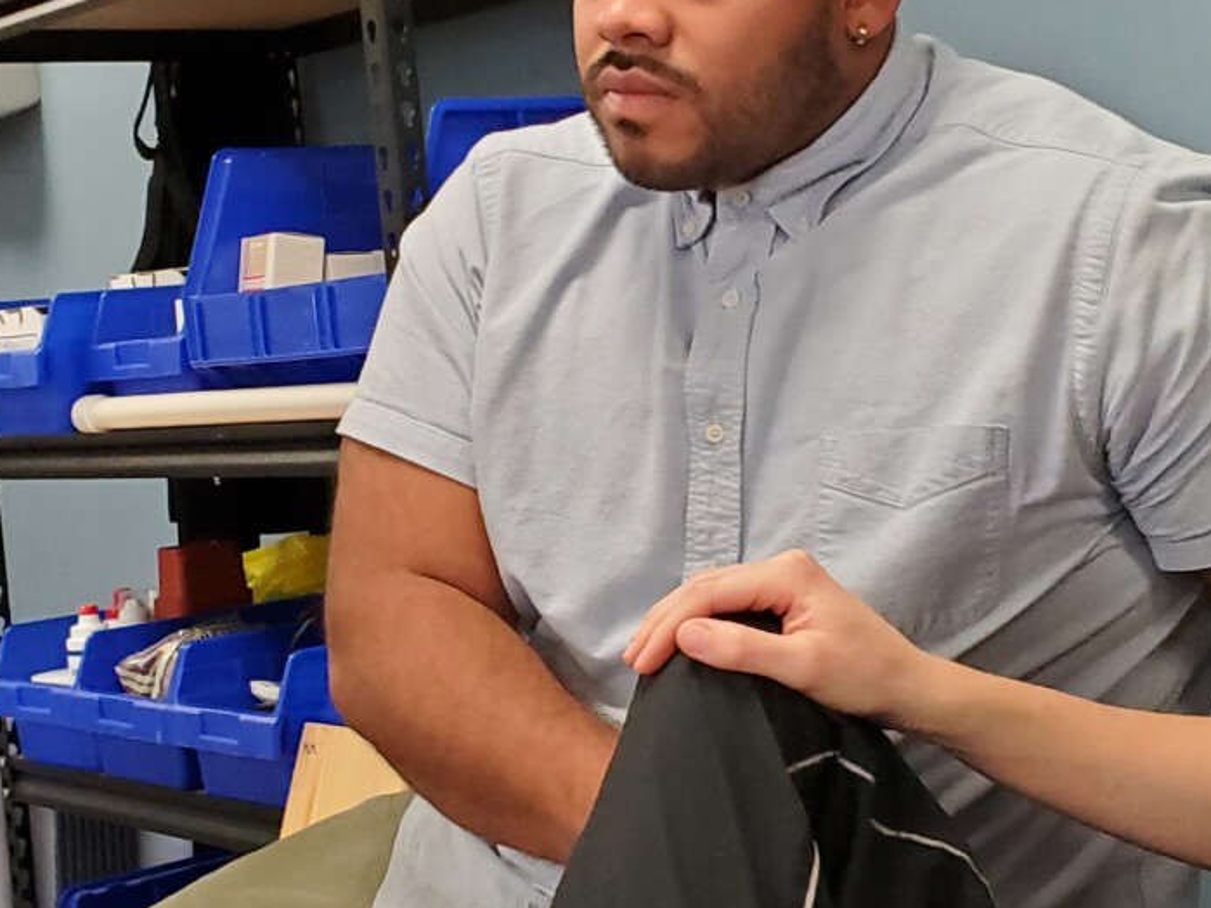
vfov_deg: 21.8
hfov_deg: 29.0
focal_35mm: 67
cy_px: 293
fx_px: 2344
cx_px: 549
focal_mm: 4.3
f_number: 2.4
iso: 640
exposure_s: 1/120
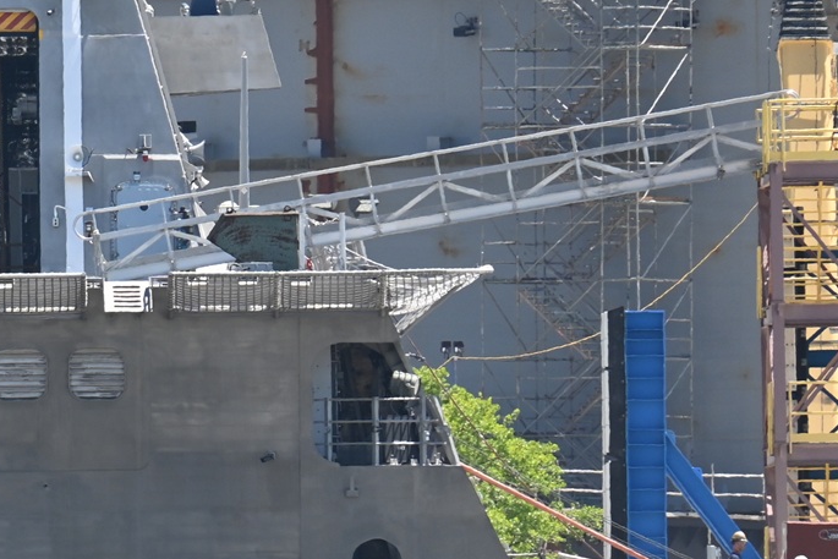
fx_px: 26098
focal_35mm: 1121
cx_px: -268
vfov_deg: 1.2
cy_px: 551
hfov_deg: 1.8
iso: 200
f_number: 6.3
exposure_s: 1/500
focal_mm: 250
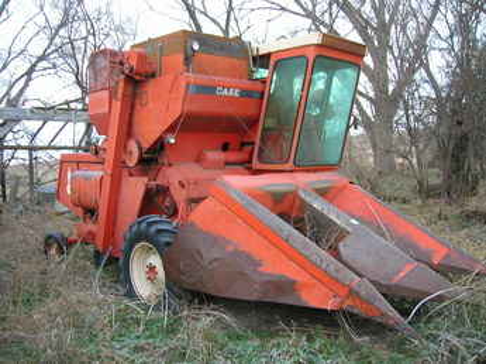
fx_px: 477
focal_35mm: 34
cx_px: 243
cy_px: 182
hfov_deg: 54.0
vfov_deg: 41.7
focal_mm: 5.7
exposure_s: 1/22.3
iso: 50
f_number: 2.9
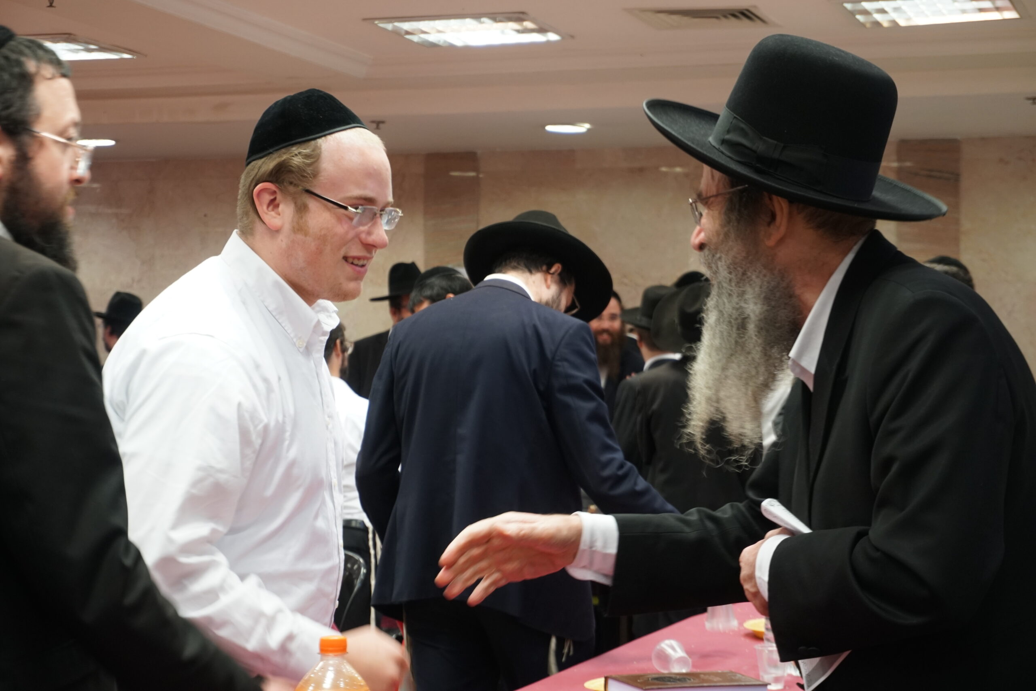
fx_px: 2158
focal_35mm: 75
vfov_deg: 18.2
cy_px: 346
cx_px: 518
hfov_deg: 27.0
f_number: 5.6
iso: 800
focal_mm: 50
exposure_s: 1/30
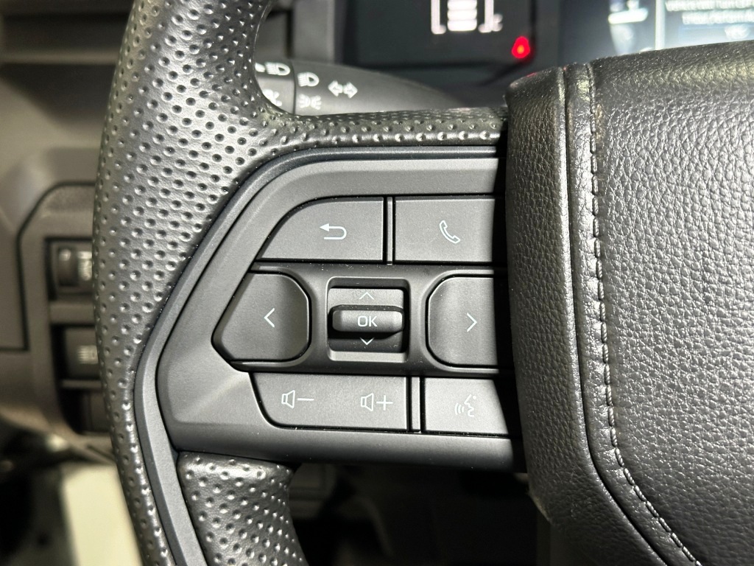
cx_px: 377
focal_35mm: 48
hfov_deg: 39.7
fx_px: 1046
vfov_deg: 30.3
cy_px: 283
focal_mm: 6.86
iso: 500
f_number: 1.78
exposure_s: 1/40
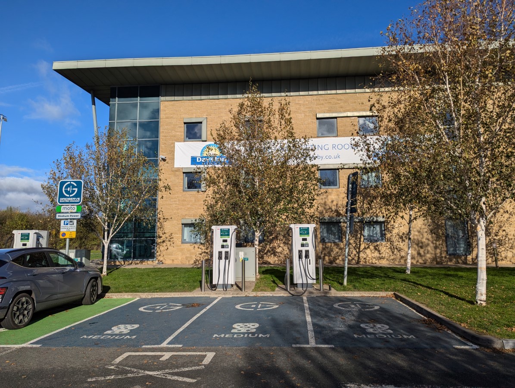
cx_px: 258
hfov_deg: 71.5
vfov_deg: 56.9
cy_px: 194
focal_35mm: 24
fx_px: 358
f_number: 1.85
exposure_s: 1/4525
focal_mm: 6.81
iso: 44
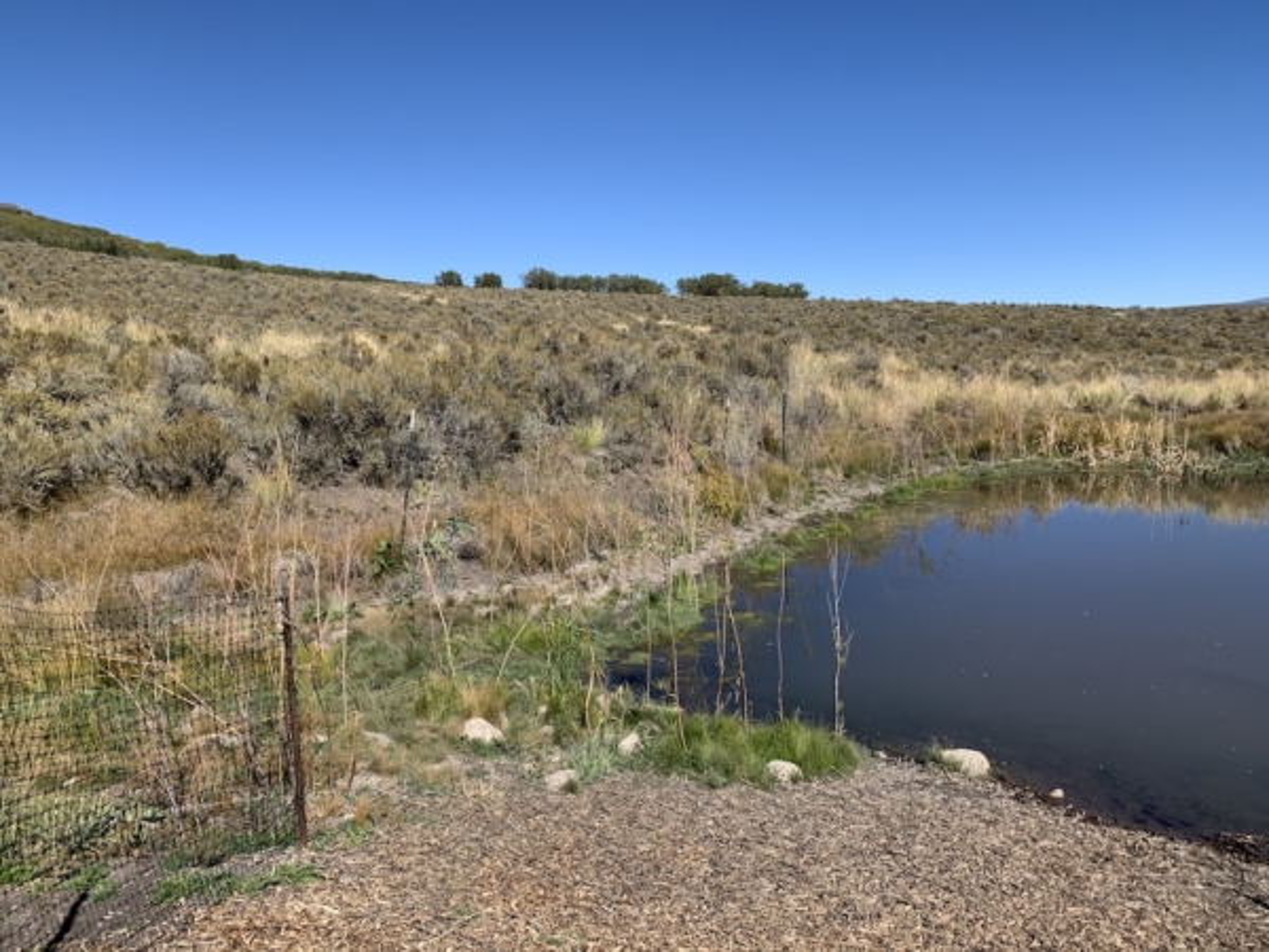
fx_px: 953
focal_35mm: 26
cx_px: 634
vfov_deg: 53.1
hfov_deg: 67.3
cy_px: 476
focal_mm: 4.25
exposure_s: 1/2114
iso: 25
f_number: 1.8
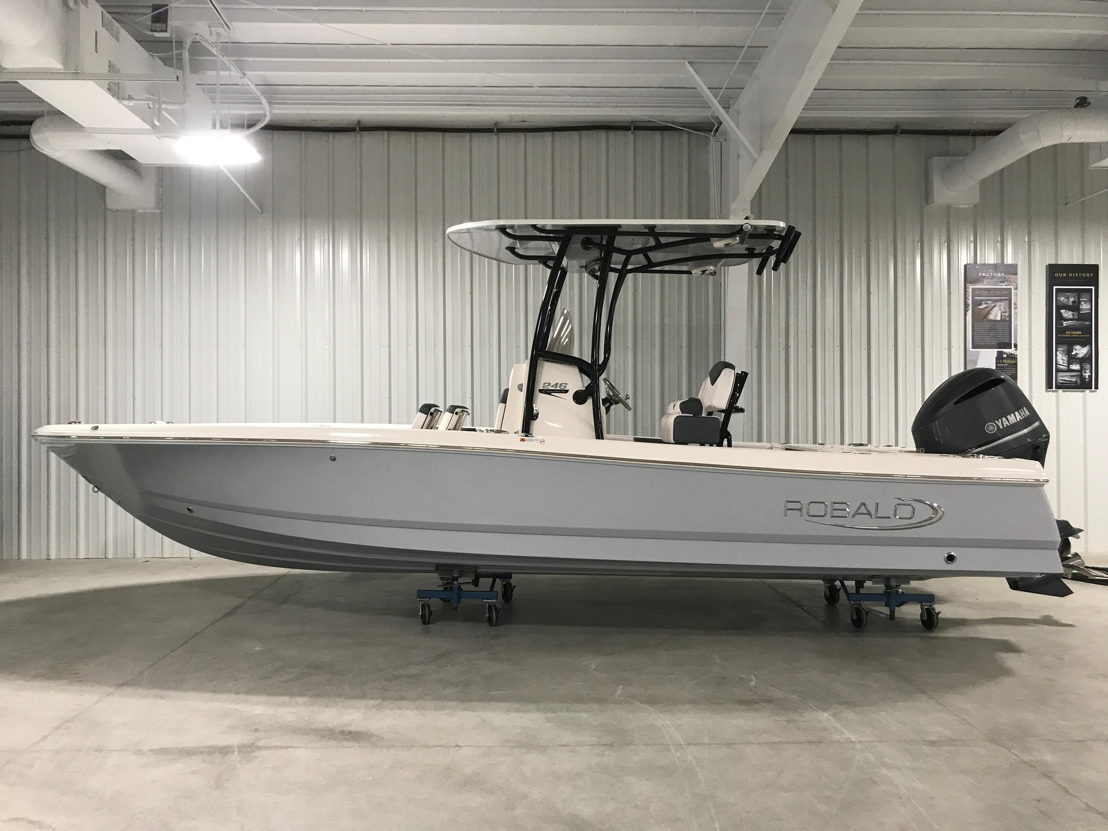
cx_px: 554
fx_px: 896
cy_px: 416
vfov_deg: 49.7
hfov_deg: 63.4
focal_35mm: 28
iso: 32
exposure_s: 1/30
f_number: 1.8
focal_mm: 3.99
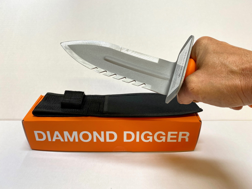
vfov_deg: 53.1
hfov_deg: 67.3
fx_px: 189
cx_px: 126
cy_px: 94
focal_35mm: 26
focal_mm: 4.25
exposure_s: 1/100
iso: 64
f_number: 1.8
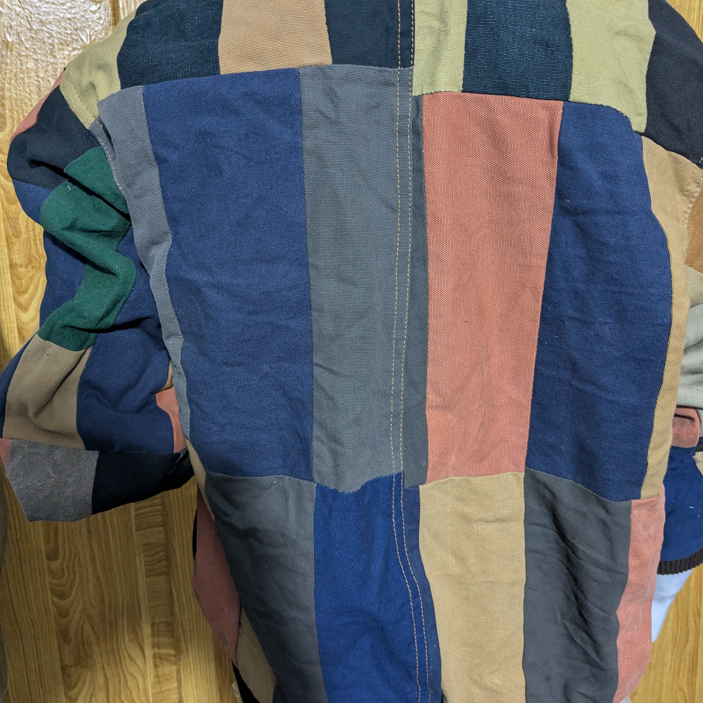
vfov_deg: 50.9
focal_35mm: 32
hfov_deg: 51.1
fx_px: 735
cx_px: 351
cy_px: 292
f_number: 1.73
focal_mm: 4.38
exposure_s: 1/25
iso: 214
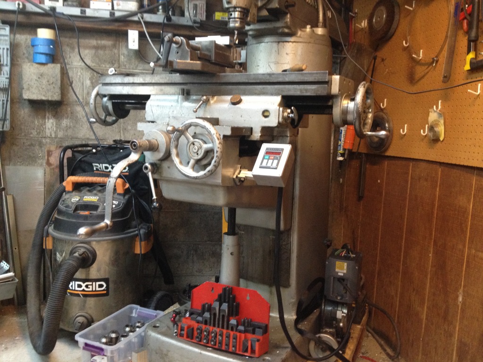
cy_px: 181
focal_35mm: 35
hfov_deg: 52.6
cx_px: 242
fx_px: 488
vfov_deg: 40.7
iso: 250
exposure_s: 1/20
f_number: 2.4
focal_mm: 4.28
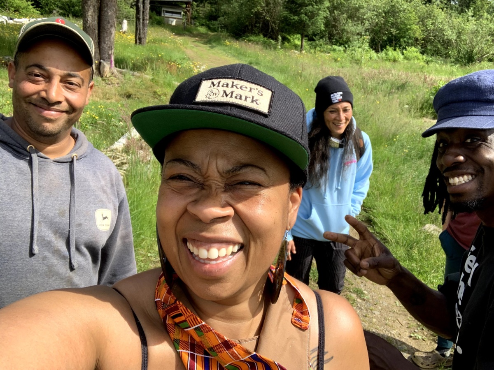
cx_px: 247
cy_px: 185
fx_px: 457
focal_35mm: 32
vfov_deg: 44.2
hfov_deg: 56.8
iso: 16
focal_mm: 2.87
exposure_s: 1/484
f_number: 2.2
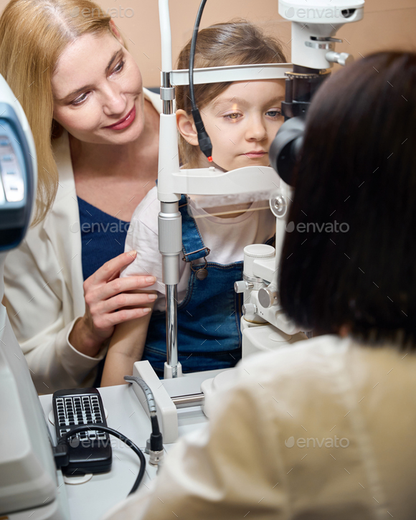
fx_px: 1109
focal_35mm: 72
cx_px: 207
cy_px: 222
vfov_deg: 26.4
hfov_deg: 21.3
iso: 800
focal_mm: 62.9
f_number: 2.8
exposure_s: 1/250
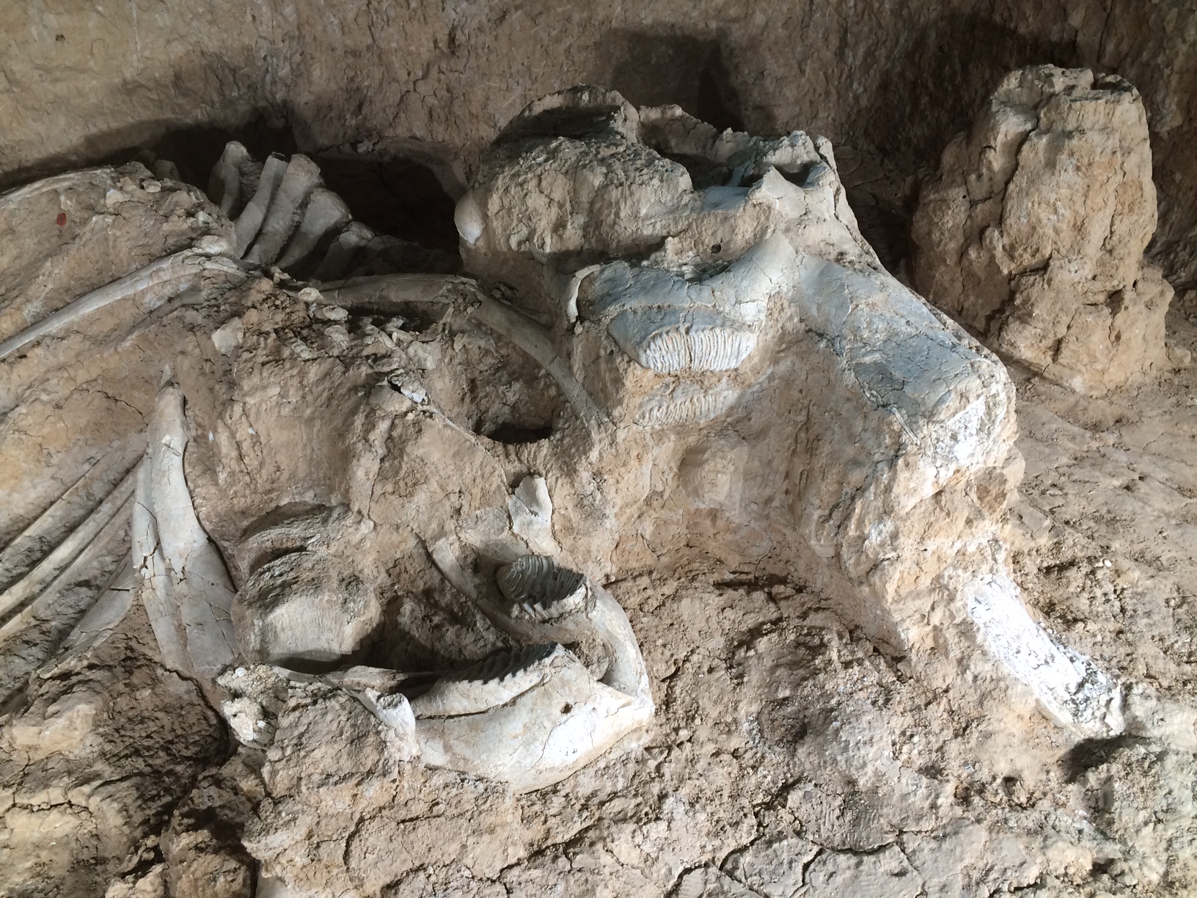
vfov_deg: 48.2
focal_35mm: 29
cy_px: 449
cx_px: 598
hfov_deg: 61.7
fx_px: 1003
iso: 50
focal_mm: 4.15
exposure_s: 1/30
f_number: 2.2
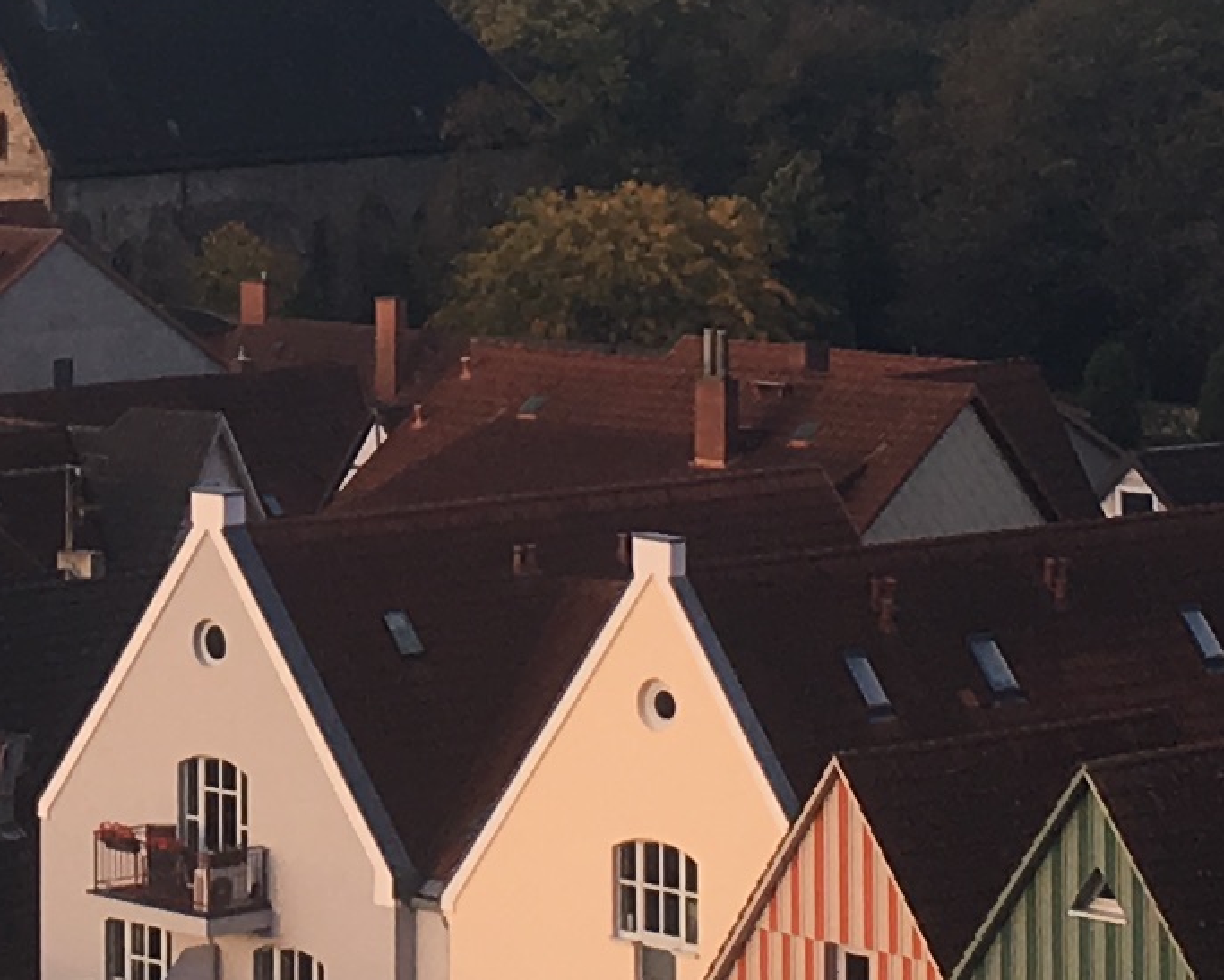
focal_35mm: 167
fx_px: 6052
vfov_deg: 9.2
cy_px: -122
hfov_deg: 11.4
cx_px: -59
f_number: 2.2
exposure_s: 1/305
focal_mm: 4.15
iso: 25
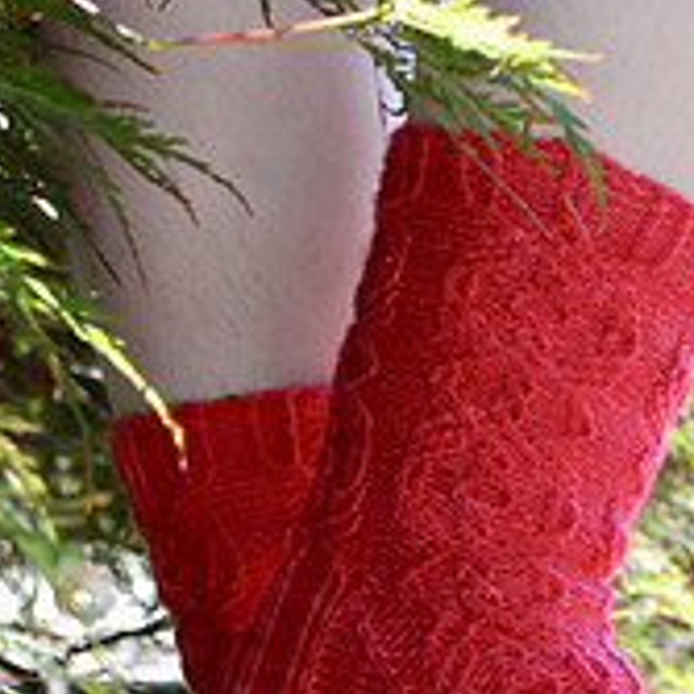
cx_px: 457
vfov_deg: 20.3
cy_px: 596
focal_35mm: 84
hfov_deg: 20.6
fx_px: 1905
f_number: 5.6
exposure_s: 1/125
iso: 200
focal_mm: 22
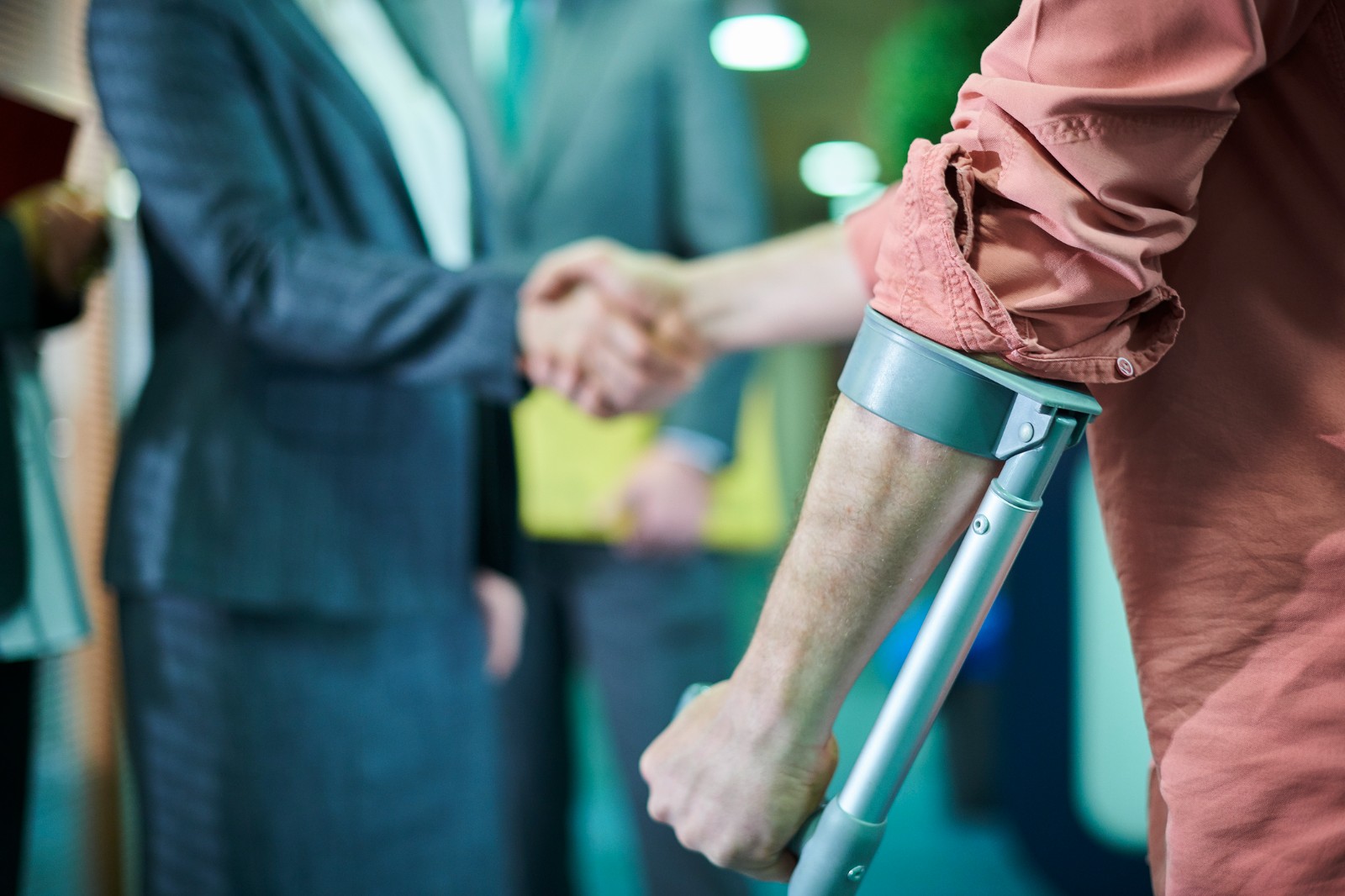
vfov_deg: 27.0
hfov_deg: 39.6
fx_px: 1868
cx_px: 672
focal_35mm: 50
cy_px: 448
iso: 800
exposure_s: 1/125
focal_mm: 50
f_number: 2.2
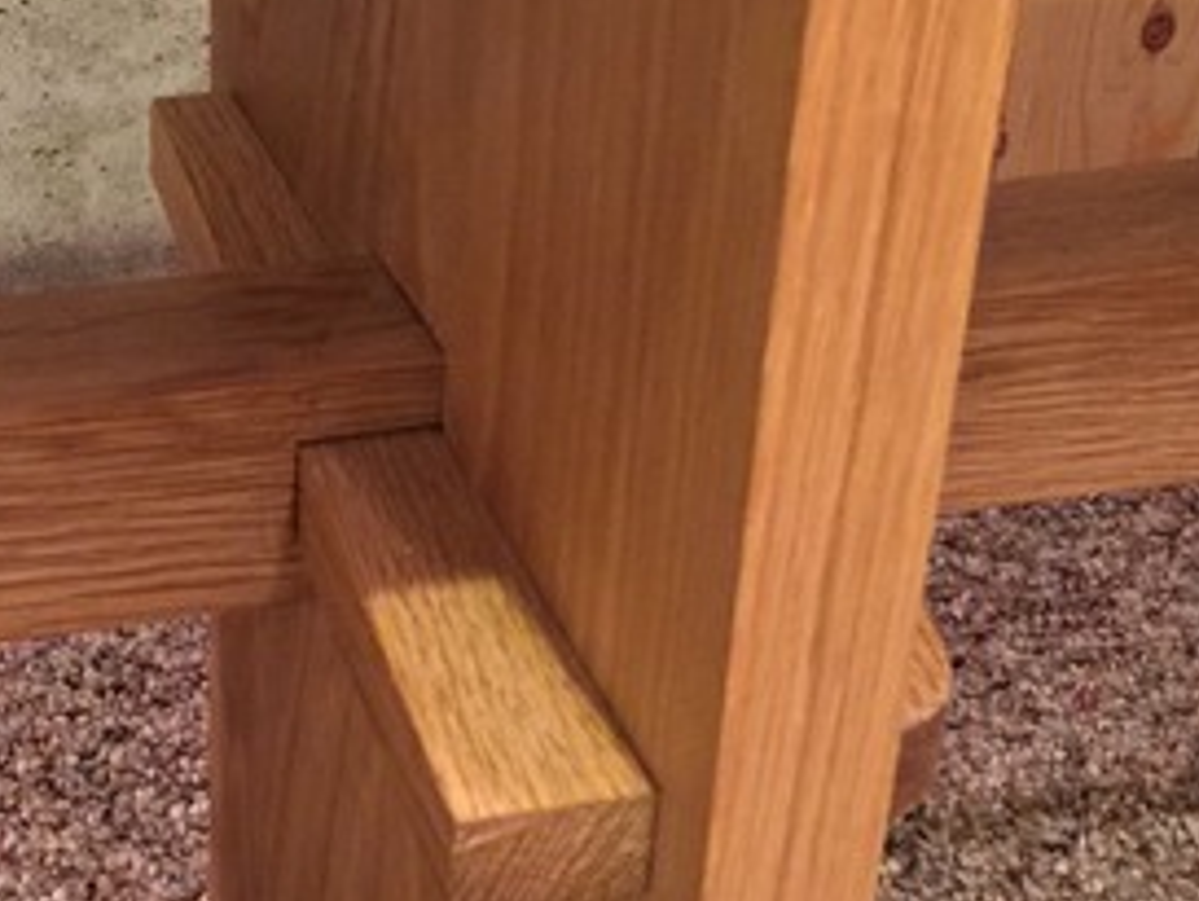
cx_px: 149
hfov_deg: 22.5
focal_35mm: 85
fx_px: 2945
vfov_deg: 17.3
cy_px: 646
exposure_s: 1/4
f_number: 2.2
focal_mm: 4.15
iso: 80
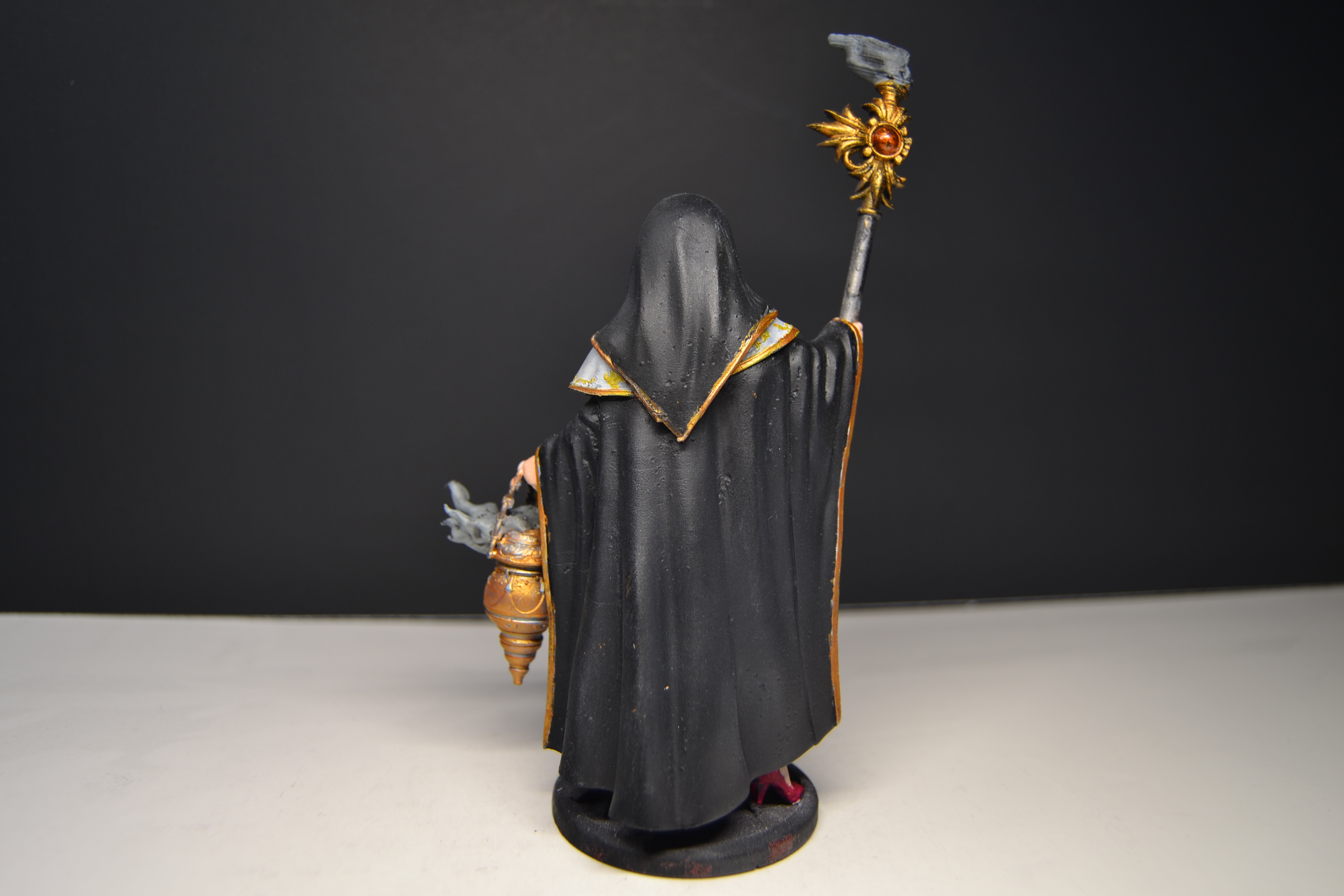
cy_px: 448
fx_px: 1232
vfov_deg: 40.0
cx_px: 672
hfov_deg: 57.2
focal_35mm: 33
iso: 100
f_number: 3.5
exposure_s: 1/20
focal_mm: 22
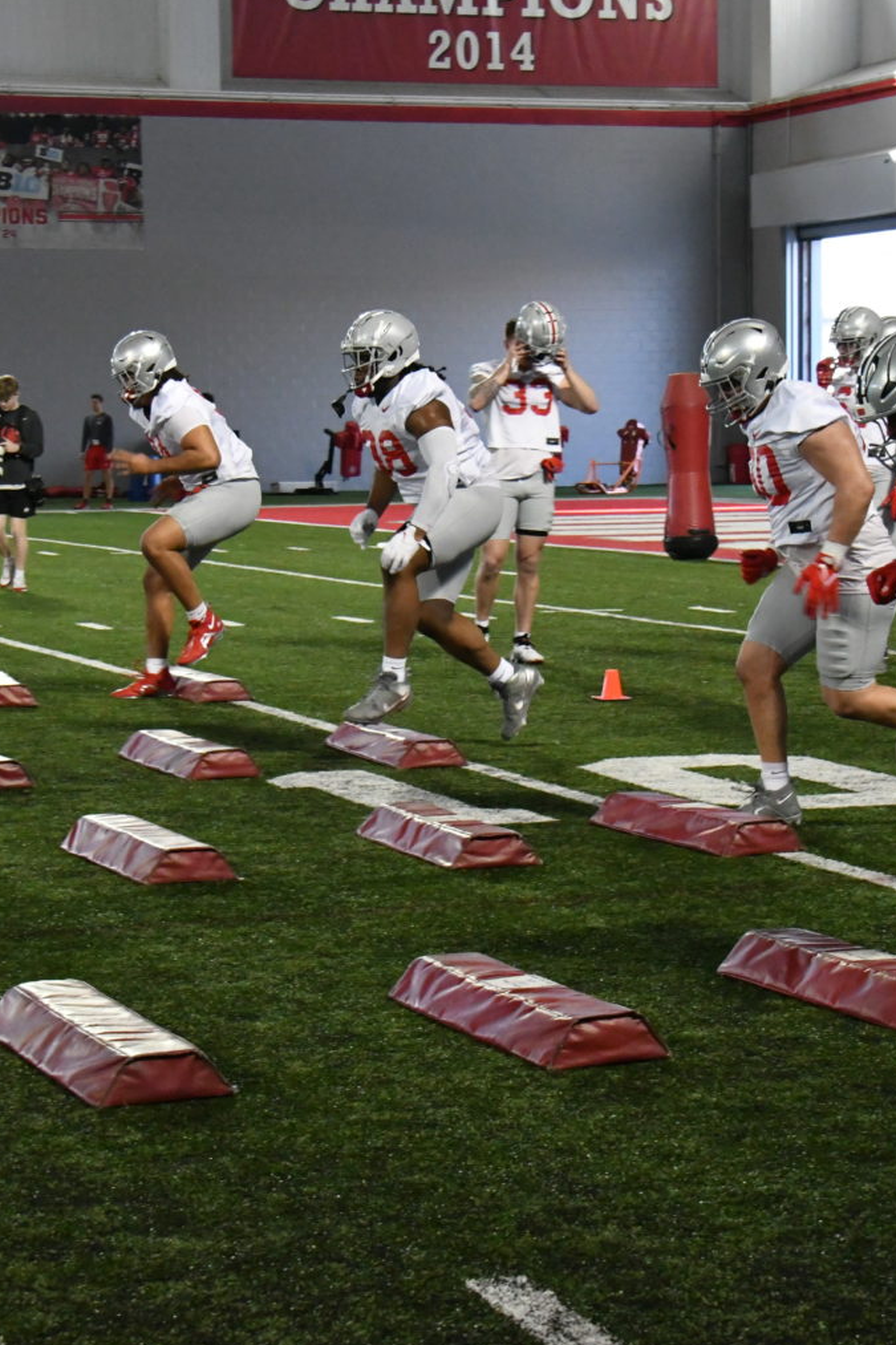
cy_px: 673
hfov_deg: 15.0
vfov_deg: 22.4
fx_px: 3398
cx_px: 467
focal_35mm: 91
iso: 5000
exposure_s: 1/320
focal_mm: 40
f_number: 8
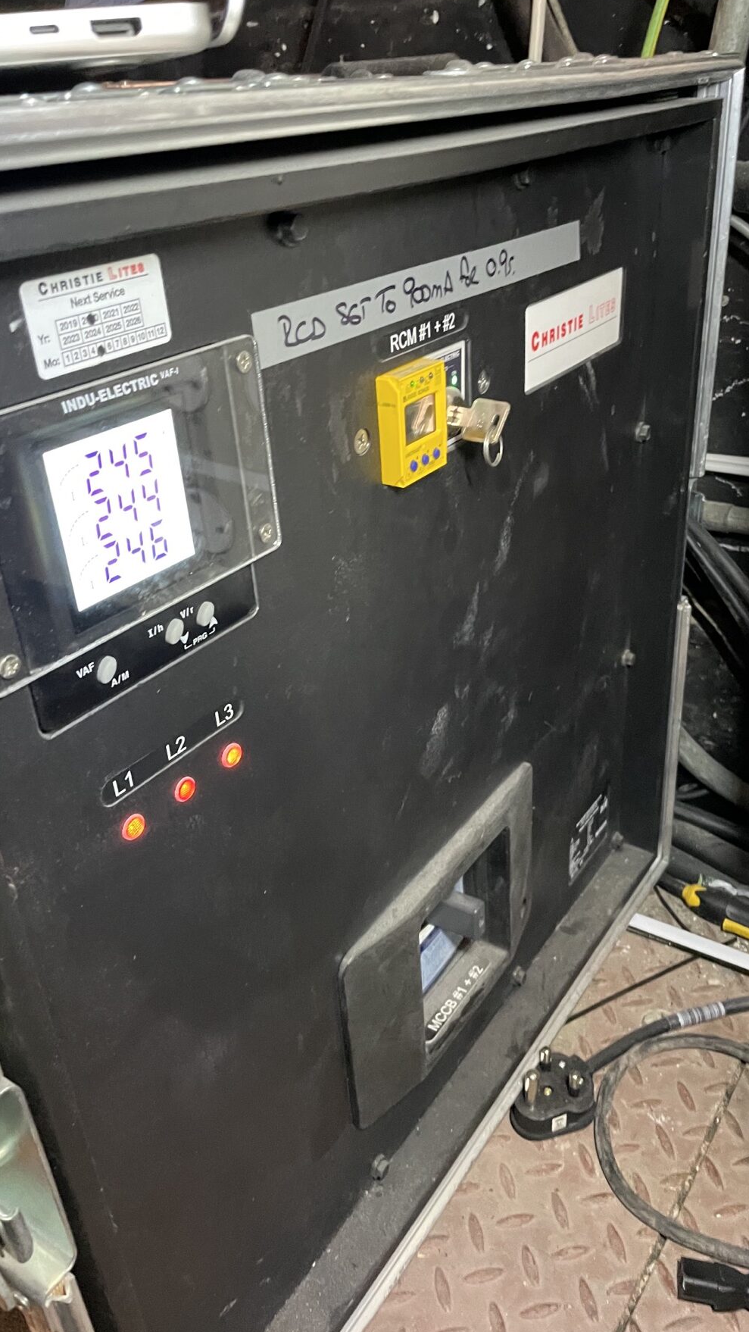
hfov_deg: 40.1
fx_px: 1024
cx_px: 413
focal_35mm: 29
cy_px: 671
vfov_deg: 66.1
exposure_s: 1/33
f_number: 1.6
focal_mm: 4.2
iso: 640
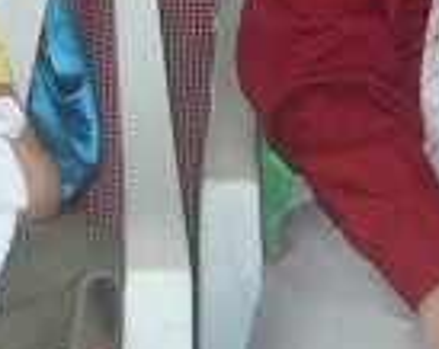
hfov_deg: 12.8
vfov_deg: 9.5
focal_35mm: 151
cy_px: -349
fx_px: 1958
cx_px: 215
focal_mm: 5.5
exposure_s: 1/30
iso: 100
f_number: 2.8
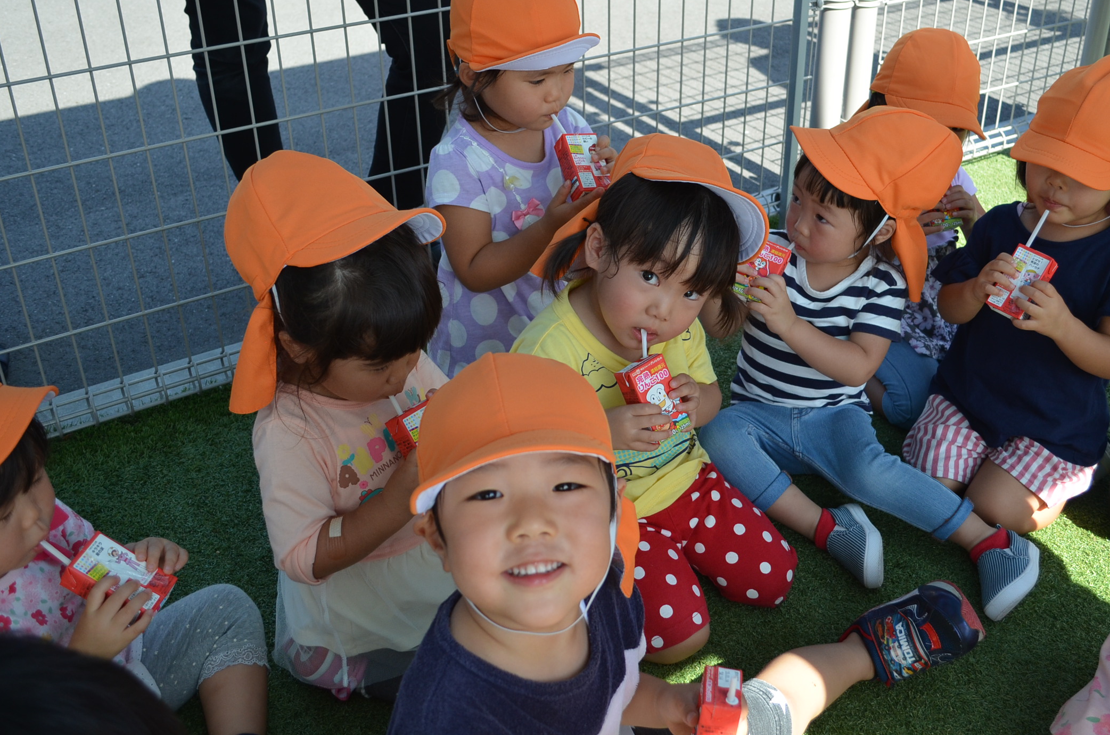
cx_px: 644
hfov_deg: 49.4
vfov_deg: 34.0
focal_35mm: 39
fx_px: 1200
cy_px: 326
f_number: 4.5
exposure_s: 1/1000
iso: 400
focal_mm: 22
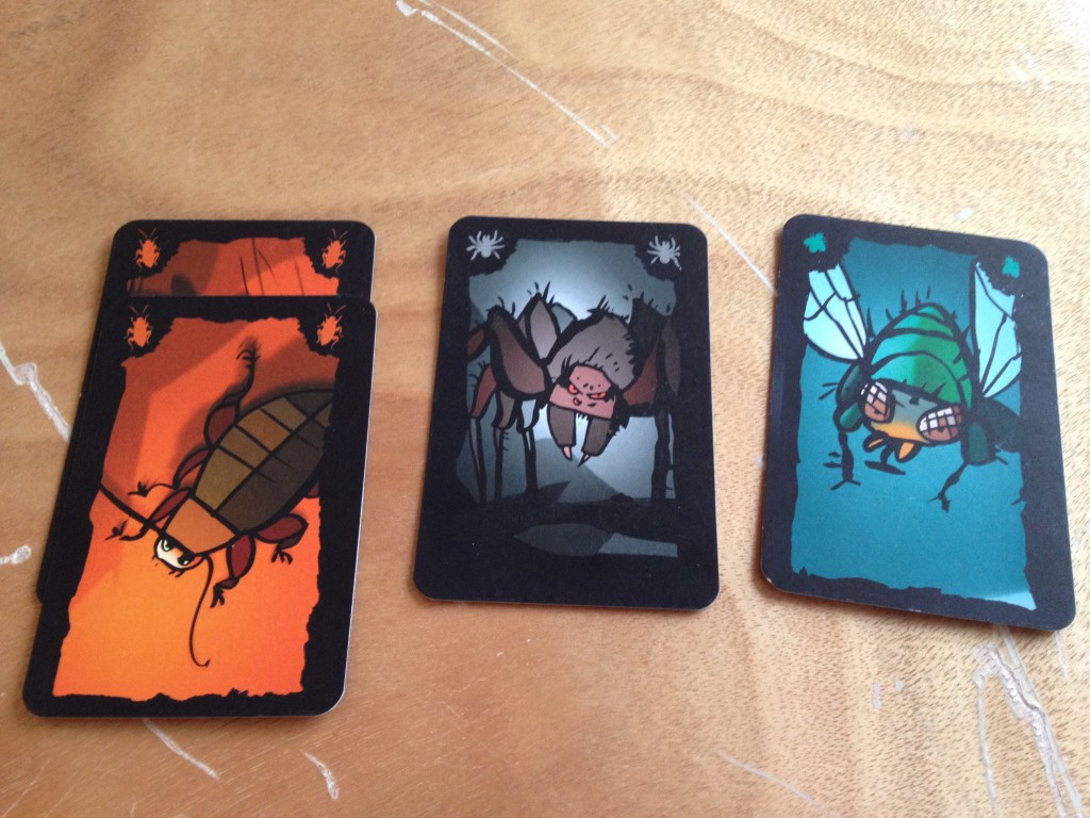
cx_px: 545
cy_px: 409
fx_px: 1102
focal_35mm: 35
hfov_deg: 52.6
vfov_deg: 40.7
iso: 160
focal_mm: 4.28
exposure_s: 1/20
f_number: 2.4
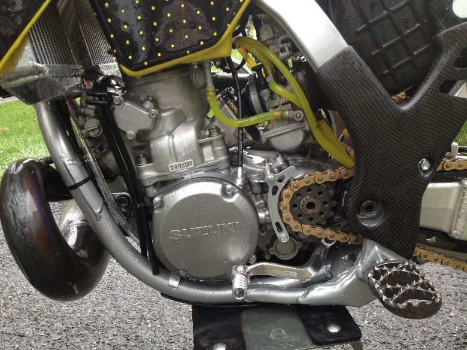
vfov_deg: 40.7
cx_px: 234
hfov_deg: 52.6
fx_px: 472
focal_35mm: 35
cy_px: 175
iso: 100
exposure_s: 1/120
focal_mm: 4.28
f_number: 2.4
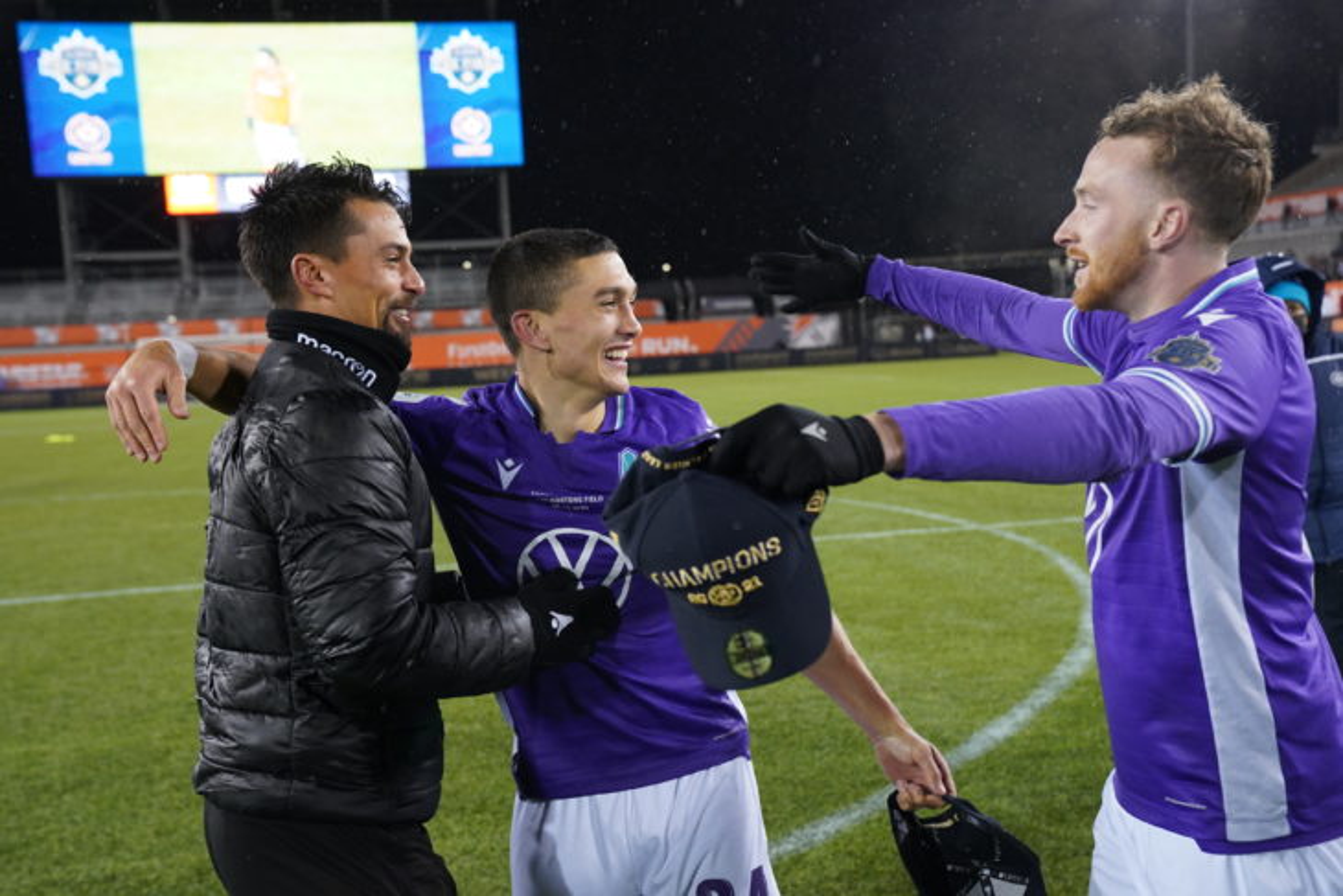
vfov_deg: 30.5
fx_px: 1642
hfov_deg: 44.5
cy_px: 448
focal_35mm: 44
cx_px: 672
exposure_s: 1/800
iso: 3200
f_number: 4
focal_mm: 44
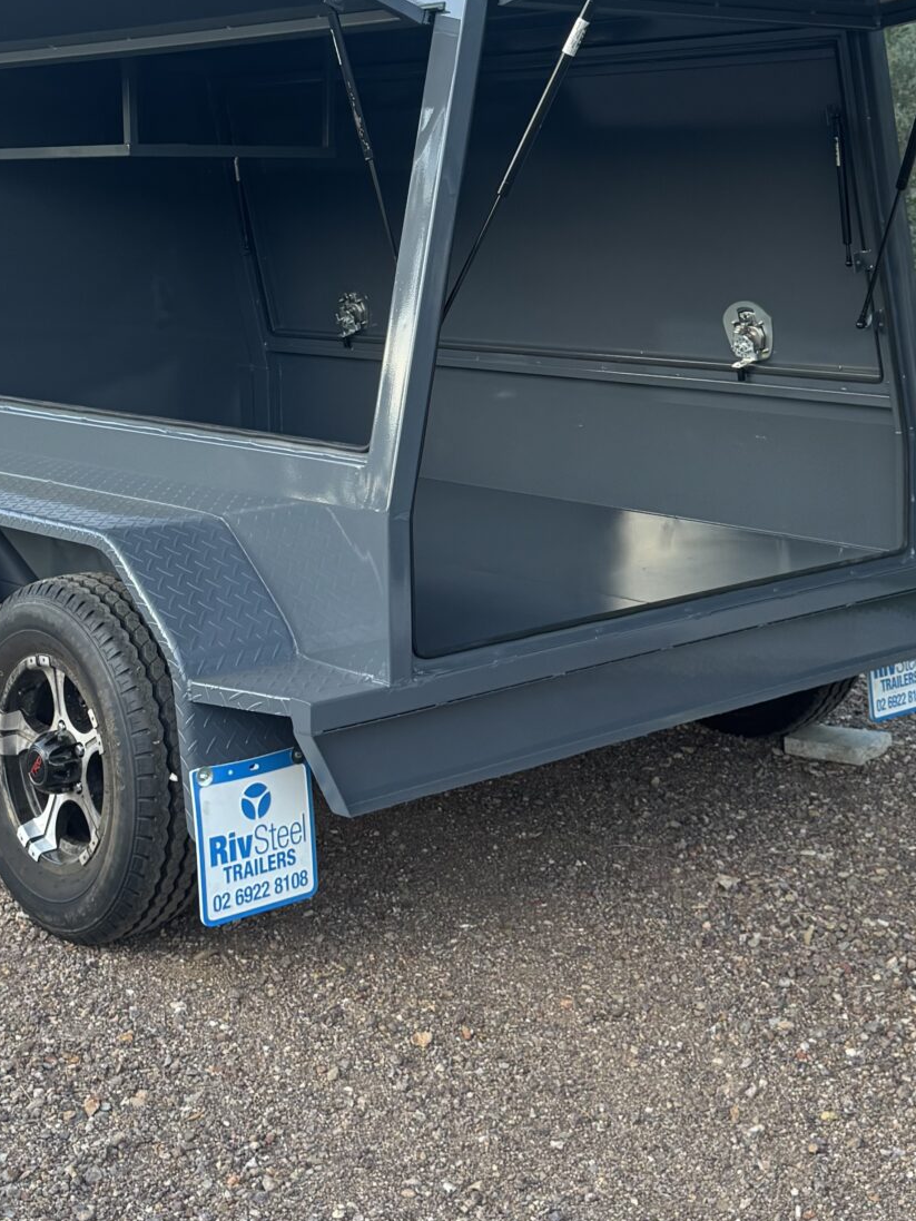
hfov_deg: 26.1
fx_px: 1975
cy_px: 327
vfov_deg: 33.7
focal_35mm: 56
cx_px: 506
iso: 200
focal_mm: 6.76
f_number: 1.78
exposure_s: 1/121
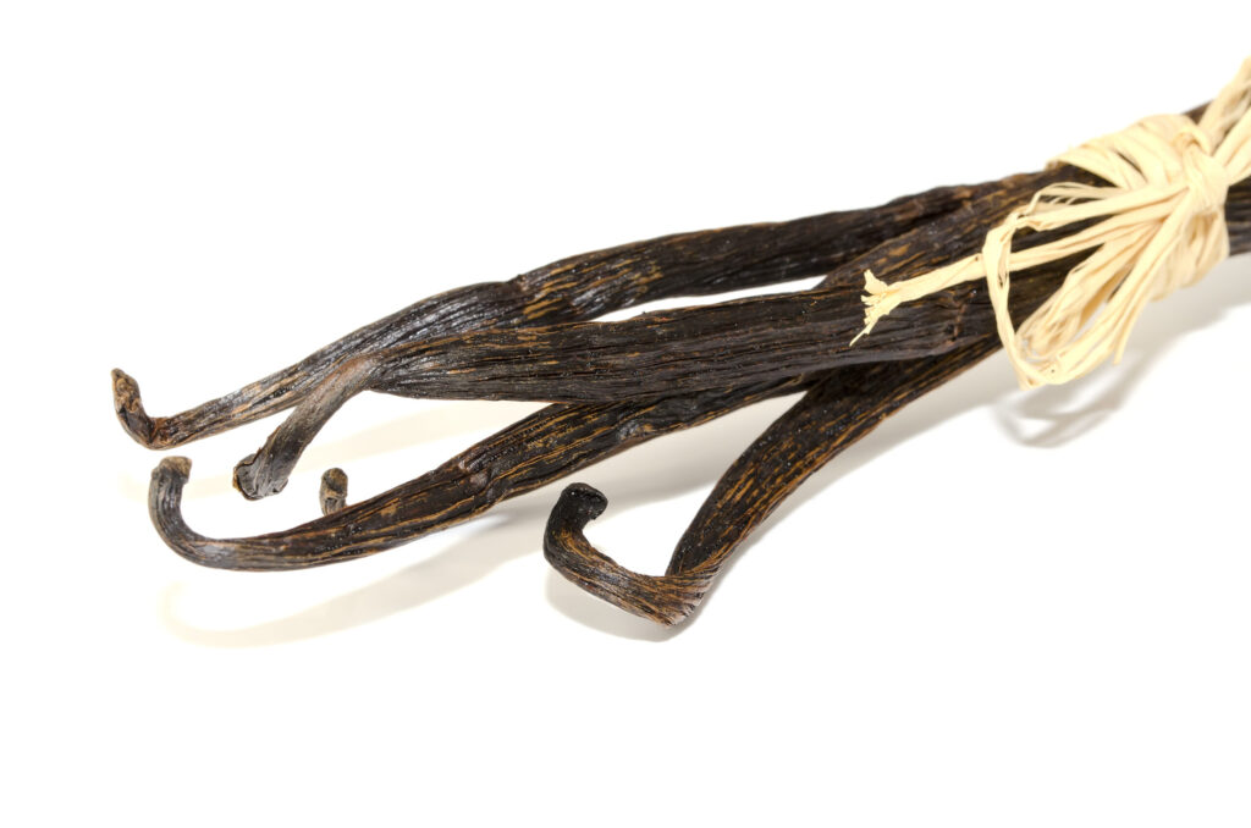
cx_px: 626
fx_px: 4681
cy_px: 414
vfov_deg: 10.1
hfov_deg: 15.2
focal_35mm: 135
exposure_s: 1/60
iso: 100
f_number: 16
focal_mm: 90
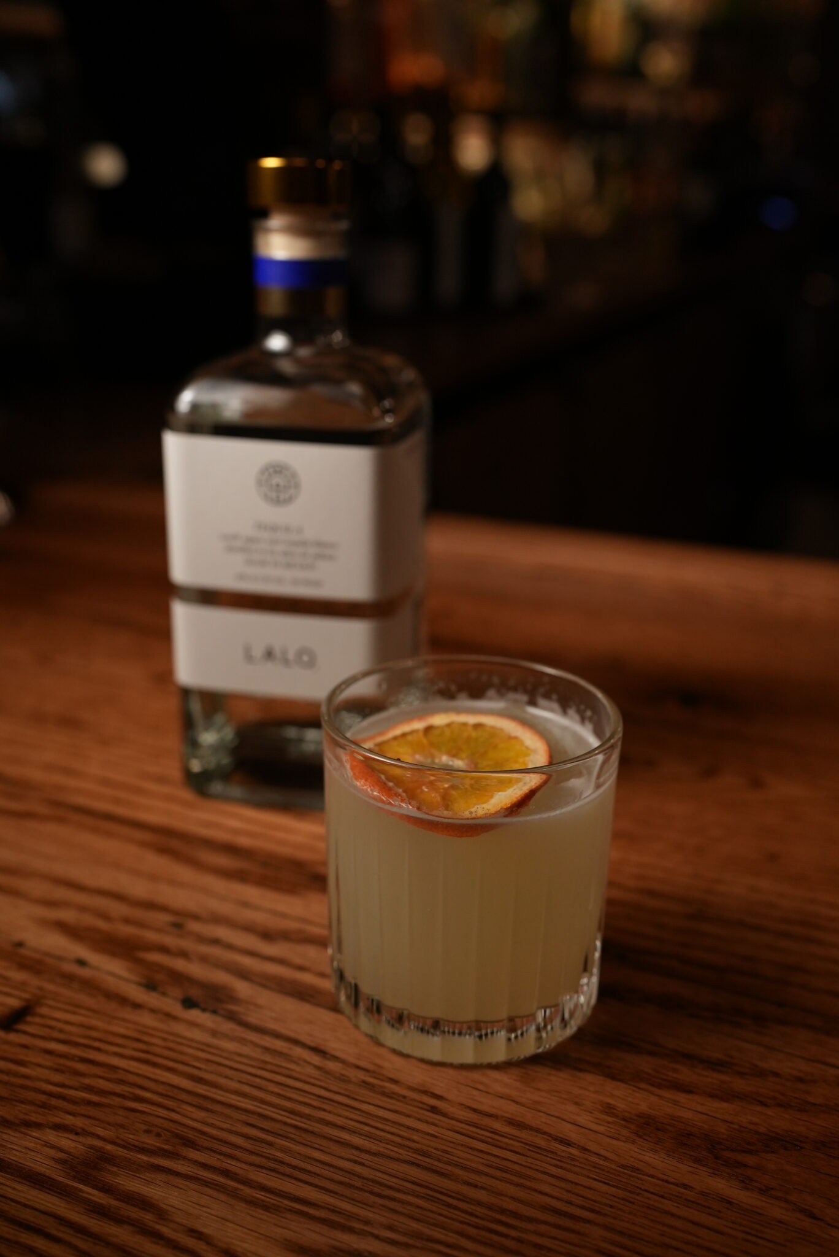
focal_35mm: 35
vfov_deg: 54.4
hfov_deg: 37.9
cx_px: 420
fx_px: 1222
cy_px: 628
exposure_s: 1/160
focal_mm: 35
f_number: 4
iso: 1600
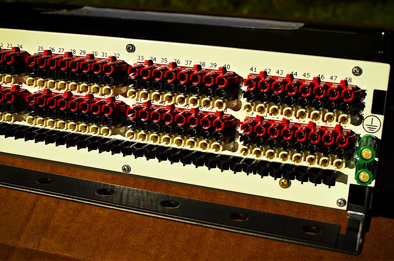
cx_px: 197
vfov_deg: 25.7
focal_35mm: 52
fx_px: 574
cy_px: 130
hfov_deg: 37.9
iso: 100
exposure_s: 1/500
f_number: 8
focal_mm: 35
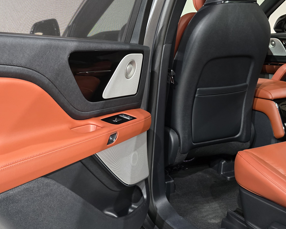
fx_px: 339
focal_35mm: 40
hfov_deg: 45.3
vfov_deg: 37.3
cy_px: 107
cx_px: 104
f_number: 1.7
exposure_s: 1/60
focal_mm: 6.3
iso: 800
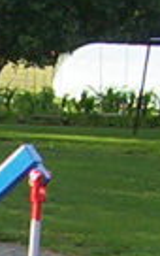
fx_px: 2400
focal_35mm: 344
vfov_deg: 6.0
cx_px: -361
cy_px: 402
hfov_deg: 3.7
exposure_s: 1/533
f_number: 2.73
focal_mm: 5.77
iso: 100
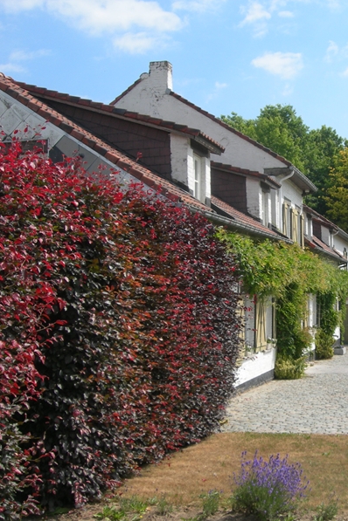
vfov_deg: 37.5
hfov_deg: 24.8
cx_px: 306
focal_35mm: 53
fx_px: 768
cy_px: 261
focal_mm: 7.8
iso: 50
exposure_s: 1/415
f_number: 4.8
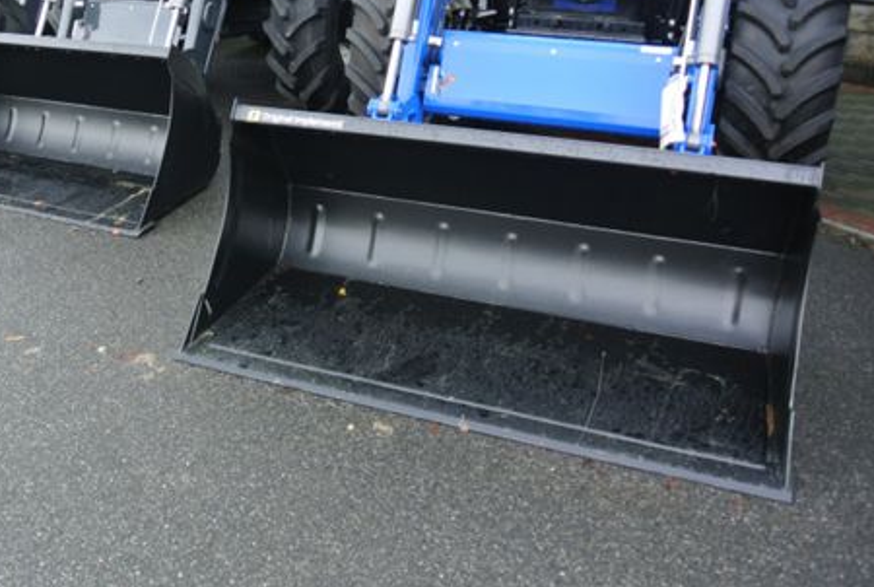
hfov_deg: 52.2
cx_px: 307
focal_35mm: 36
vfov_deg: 37.0
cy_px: 267
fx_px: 876
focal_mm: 10
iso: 100
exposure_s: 1/60
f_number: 3.5
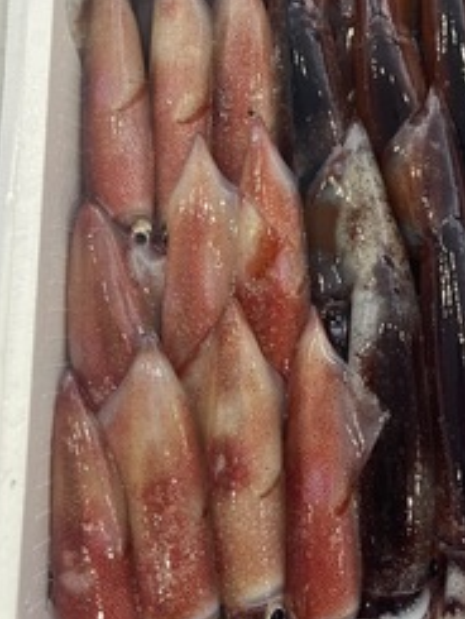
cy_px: 136
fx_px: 948
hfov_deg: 26.5
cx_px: 426
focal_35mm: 53
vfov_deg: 35.2
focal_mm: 5.7
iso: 100
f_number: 1.5
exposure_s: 1/120
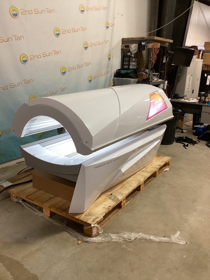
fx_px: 251
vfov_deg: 58.4
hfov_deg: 45.4
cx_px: 105
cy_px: 140
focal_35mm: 31
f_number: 2.4
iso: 160
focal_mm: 3.3
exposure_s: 1/60
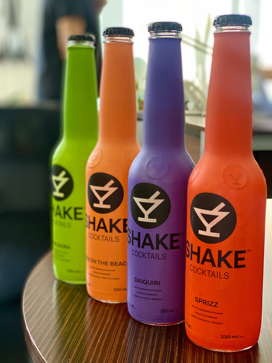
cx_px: 136
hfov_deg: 28.0
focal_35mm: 52
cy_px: 182
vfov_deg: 36.8
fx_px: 545
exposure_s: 1/33
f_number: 2
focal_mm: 6
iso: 320
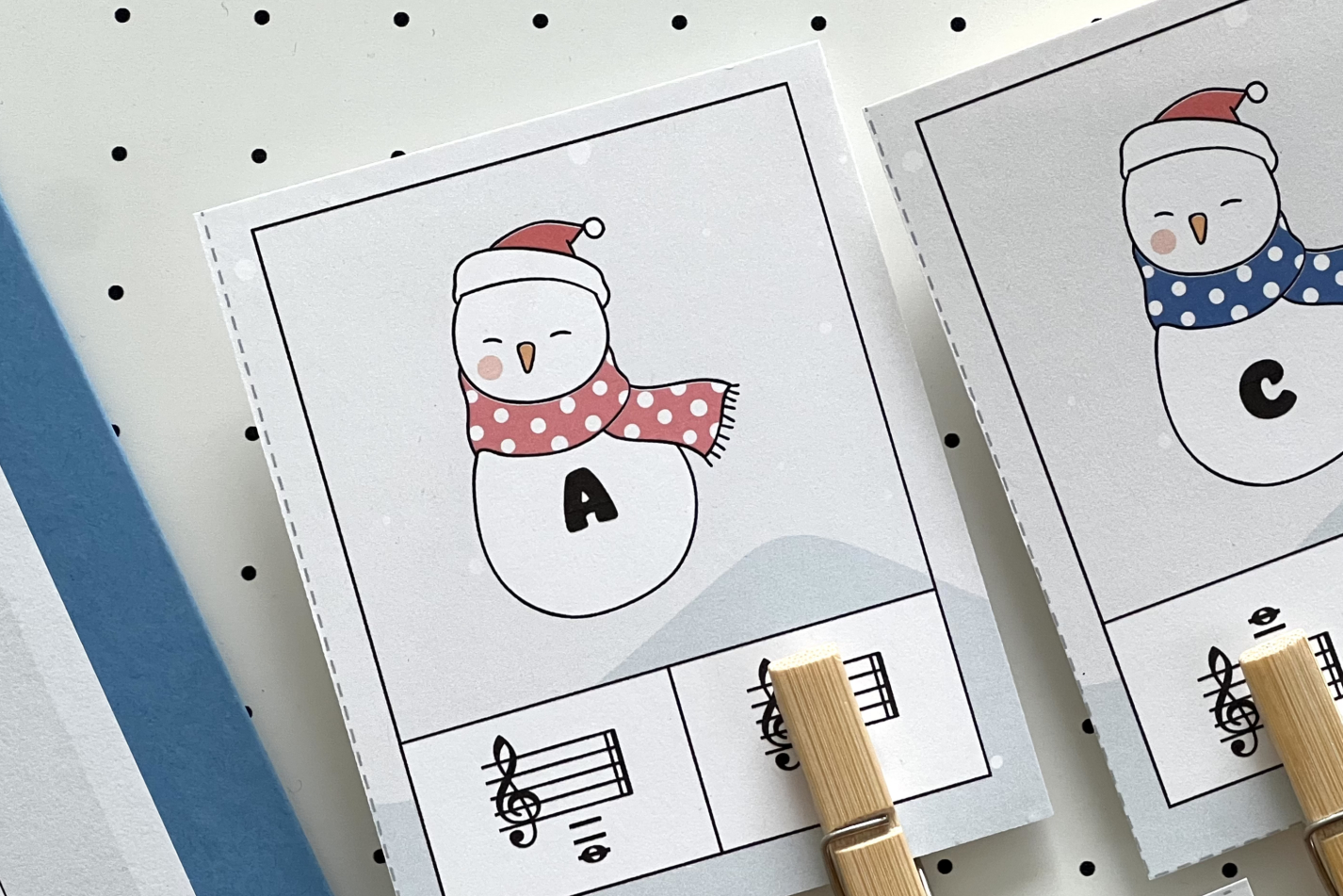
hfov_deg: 17.7
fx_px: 4290
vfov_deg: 11.9
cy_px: 611
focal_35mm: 115
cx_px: 936
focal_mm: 9
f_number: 2.8
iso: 160
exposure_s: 1/99
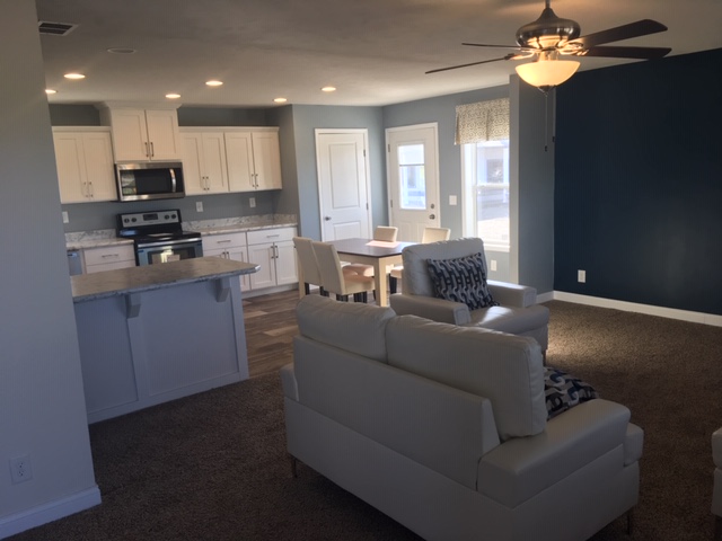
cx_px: 361
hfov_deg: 61.7
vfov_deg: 48.2
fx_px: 605
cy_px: 270
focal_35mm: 29
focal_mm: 4.15
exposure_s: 1/120
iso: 40
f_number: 2.2
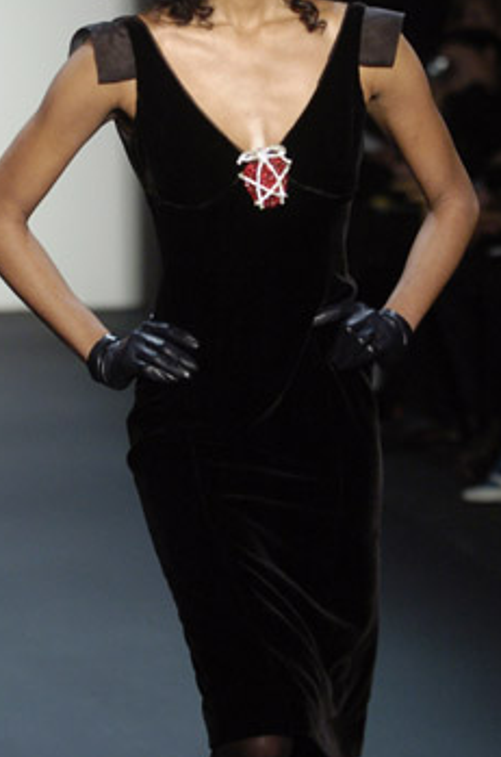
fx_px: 5412
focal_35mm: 258
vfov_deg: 8.0
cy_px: 312
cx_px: 227
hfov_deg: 5.3
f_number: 2.8
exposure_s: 1/250
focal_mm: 100
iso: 640
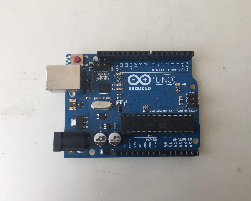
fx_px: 230
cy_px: 100
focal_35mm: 31
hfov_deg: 57.2
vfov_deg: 47.1
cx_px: 131
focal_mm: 4.15
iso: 40
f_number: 2.2
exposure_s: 1/50
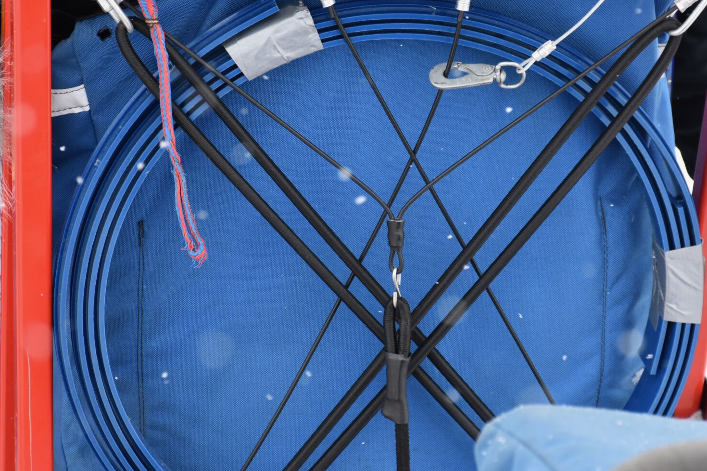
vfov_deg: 6.6
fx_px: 4104
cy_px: 293
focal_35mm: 209
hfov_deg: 9.8
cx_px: 414
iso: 800
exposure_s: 1/800
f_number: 7.1
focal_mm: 100
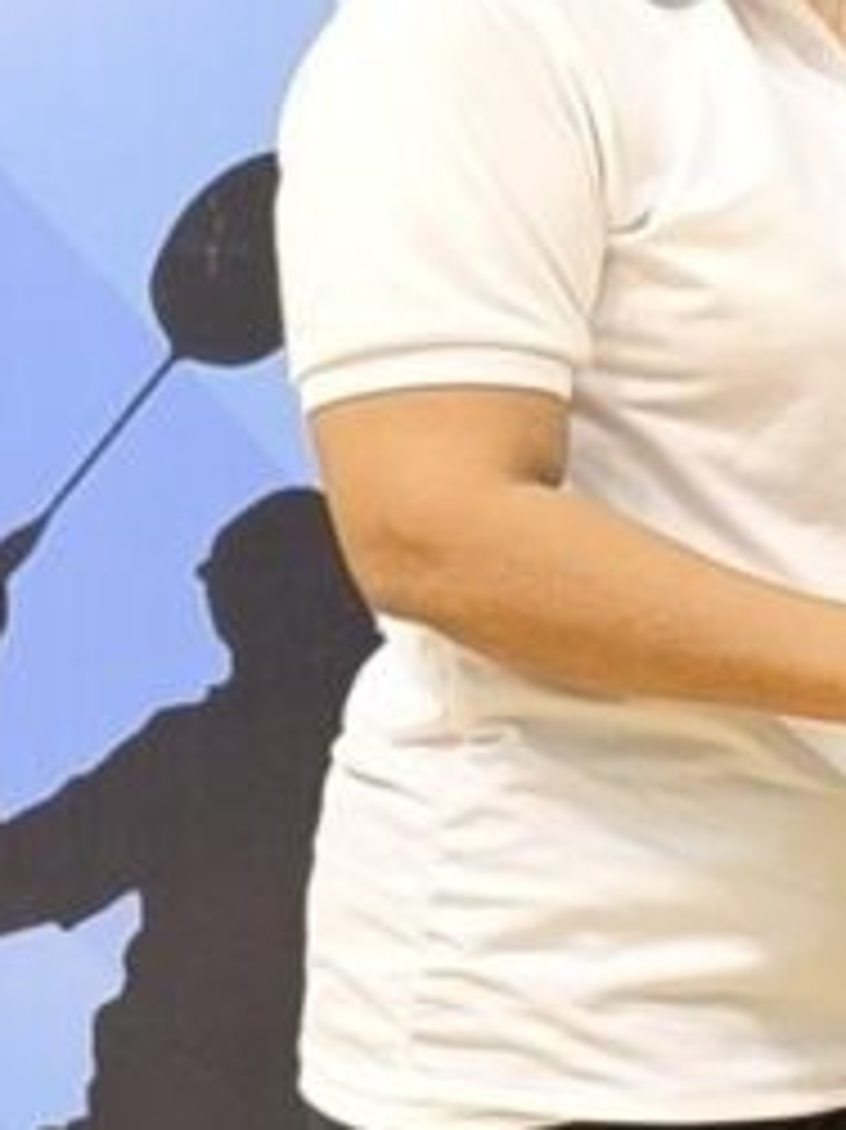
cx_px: 2480
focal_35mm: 202
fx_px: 6588
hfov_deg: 6.7
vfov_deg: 9.8
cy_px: 212
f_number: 1.65
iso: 640
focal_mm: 6.14
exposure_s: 1/120
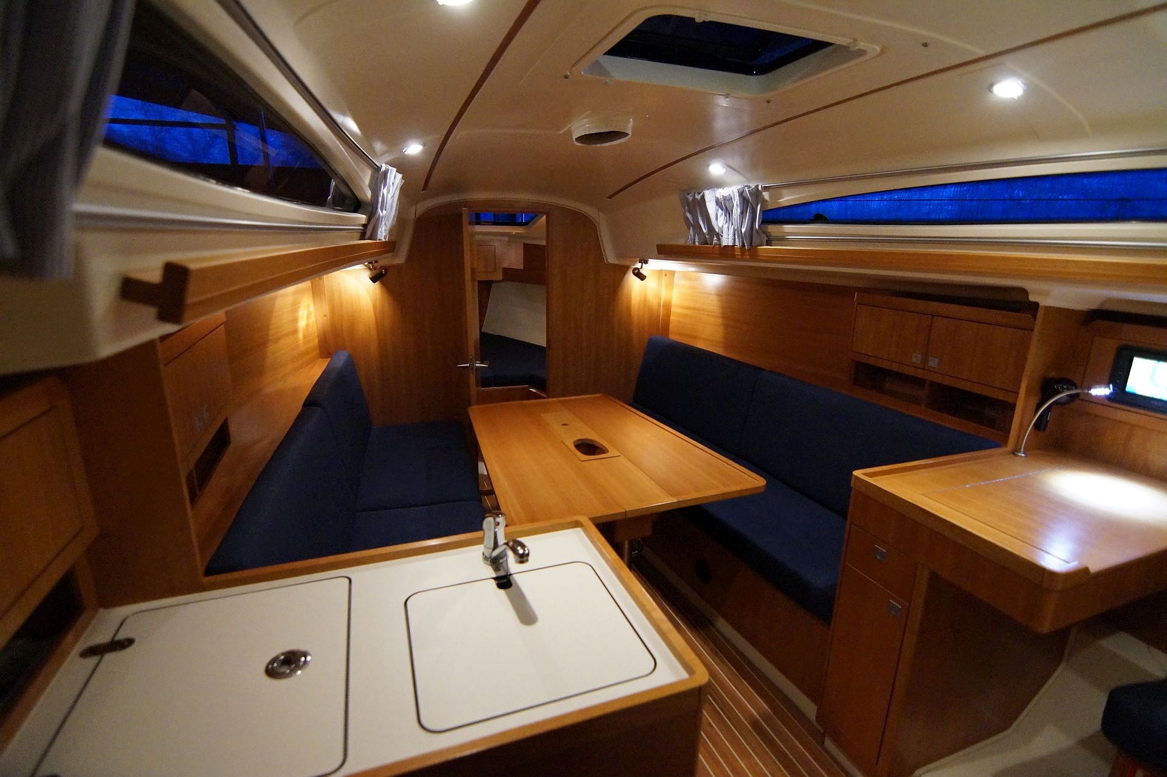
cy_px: 388
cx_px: 584
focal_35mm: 16
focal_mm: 11
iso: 3200
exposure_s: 1/125
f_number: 2.8
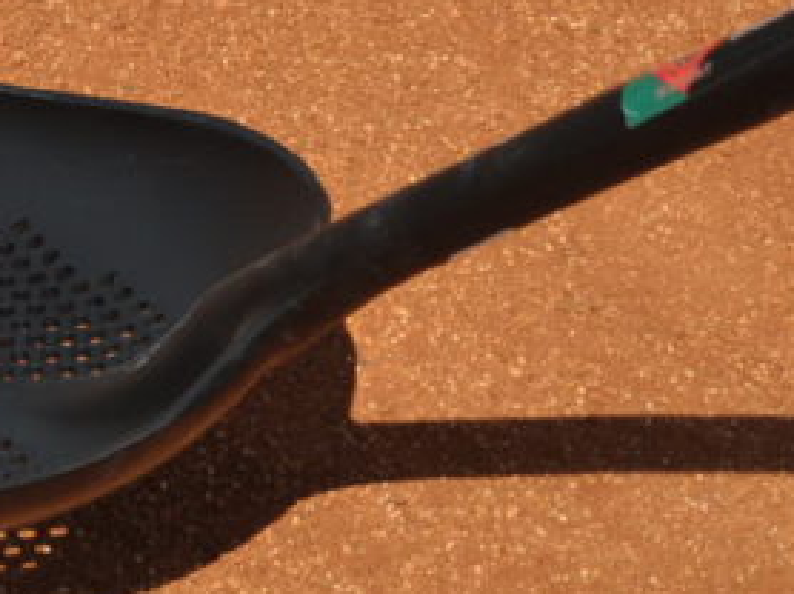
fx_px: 3896
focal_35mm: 170
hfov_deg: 11.6
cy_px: 97
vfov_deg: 8.7
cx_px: 137
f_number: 4.8
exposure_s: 1/2500
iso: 200
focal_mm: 32
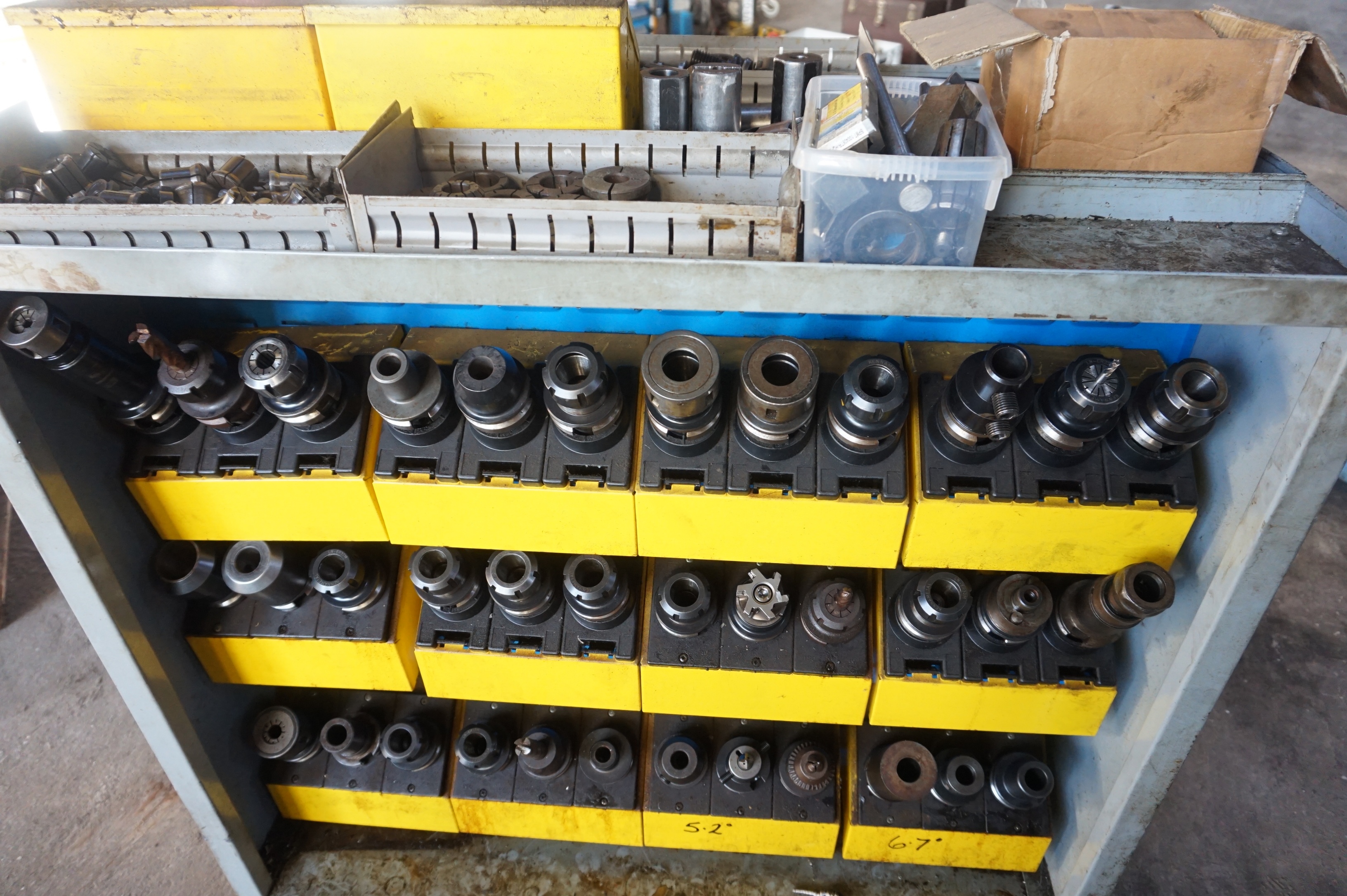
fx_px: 897
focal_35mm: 24
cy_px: 448
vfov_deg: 53.1
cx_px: 674
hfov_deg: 73.8
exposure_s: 1/160
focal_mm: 16
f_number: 4
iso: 1250
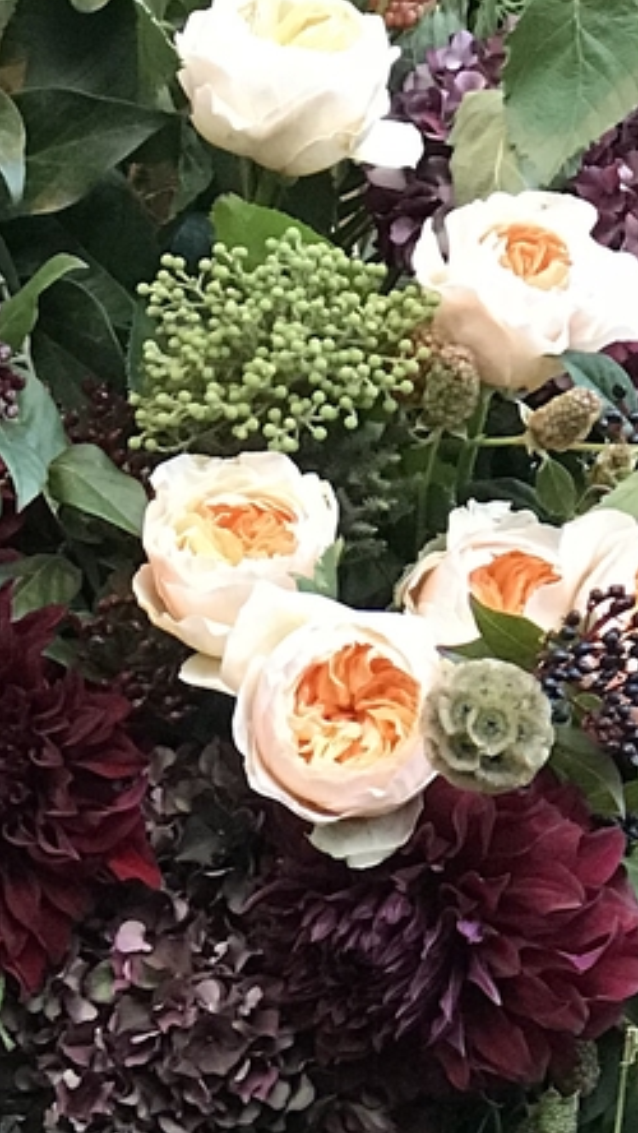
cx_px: 237
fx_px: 5740
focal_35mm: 191
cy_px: 1119
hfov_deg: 6.4
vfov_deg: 11.2
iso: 160
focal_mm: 6.6
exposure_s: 1/60
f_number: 2.8
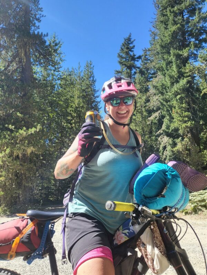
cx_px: 104
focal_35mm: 26
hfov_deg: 53.1
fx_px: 207
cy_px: 138
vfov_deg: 67.3
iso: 50
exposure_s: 1/720
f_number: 1.8
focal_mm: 4.25
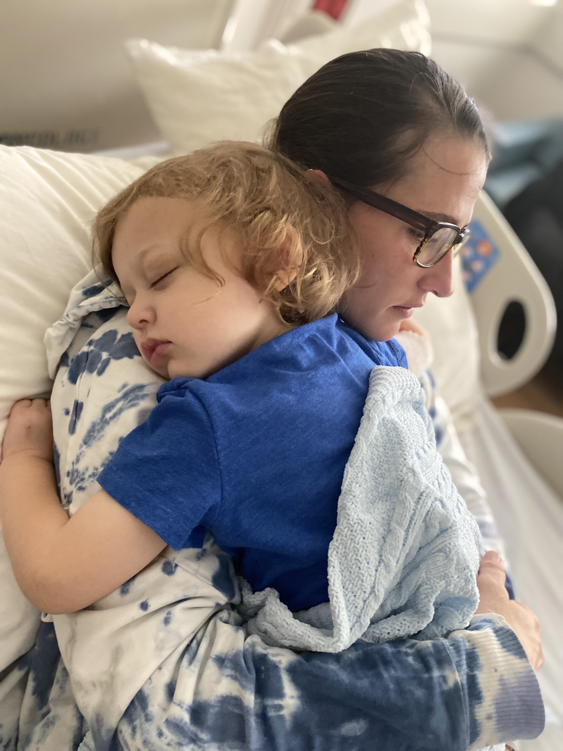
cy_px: 376
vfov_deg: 67.3
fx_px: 564
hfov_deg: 53.1
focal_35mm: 26
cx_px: 282
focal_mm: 4.25
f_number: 1.8
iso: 640
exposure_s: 1/30
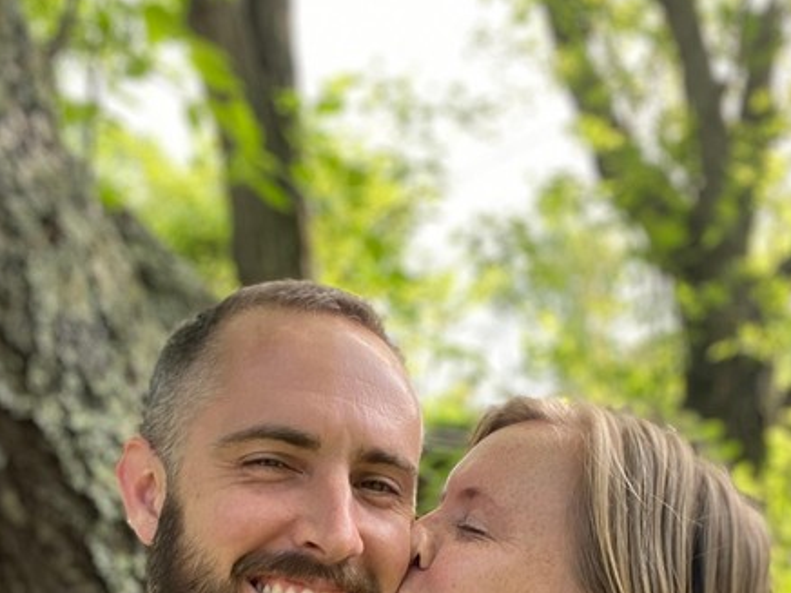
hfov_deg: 42.9
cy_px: 535
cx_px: 419
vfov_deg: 31.3
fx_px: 1005
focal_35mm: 44
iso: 50
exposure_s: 1/122
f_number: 2.2
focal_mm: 2.71
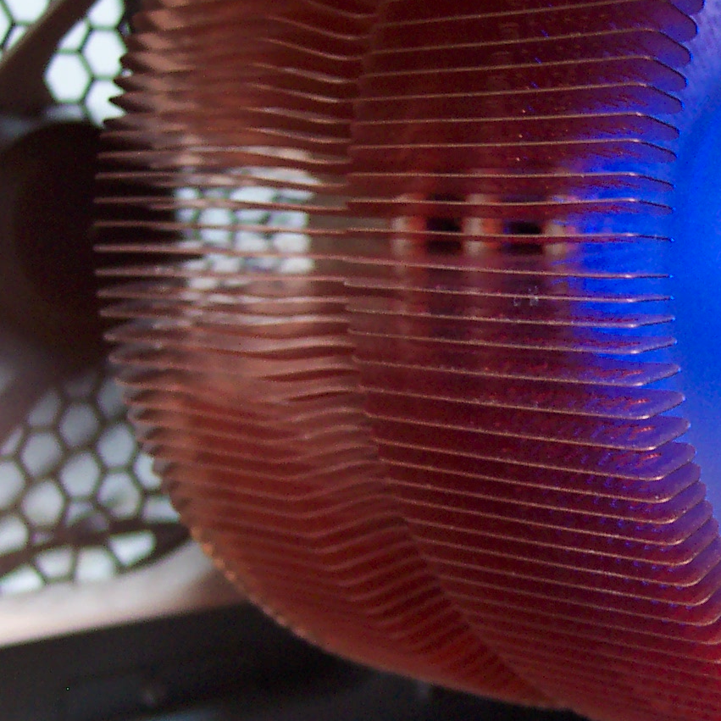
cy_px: 396
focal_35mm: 82
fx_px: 1932
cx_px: 630
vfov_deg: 21.1
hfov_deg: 20.8
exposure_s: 1/8
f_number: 2.8
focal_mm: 8
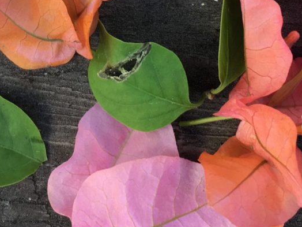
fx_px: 724
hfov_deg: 23.1
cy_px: -70
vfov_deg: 16.8
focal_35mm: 83
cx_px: 41
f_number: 2.2
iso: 32
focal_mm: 4.15
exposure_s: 1/60
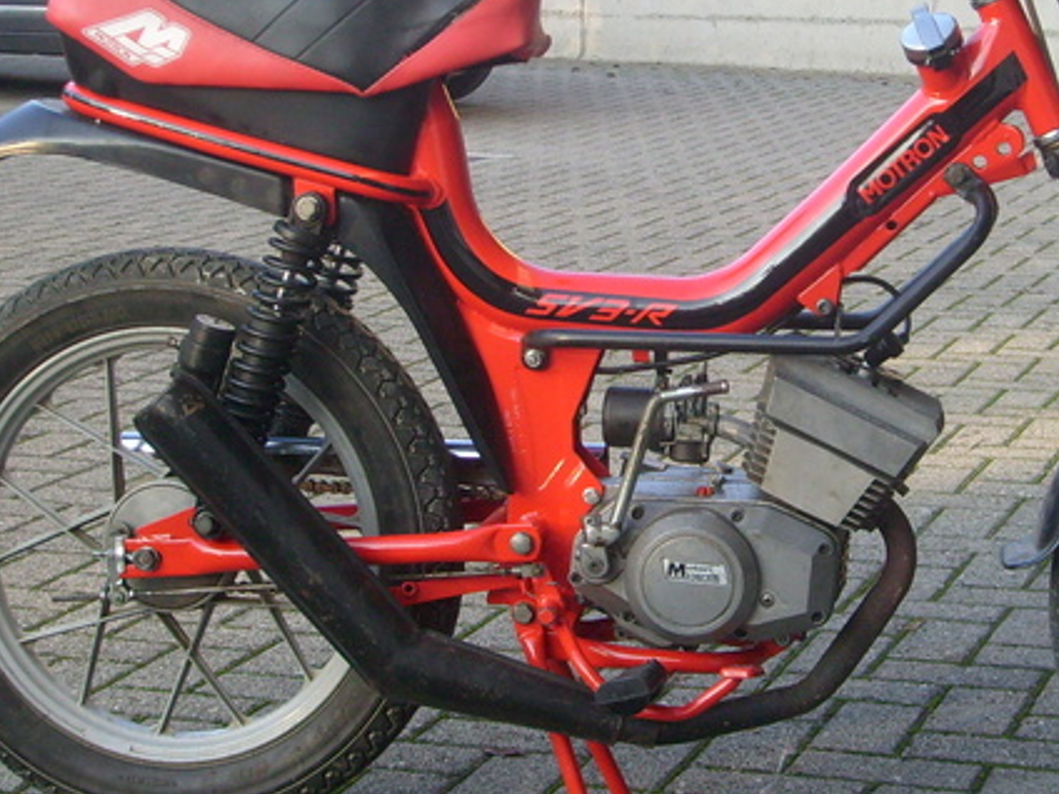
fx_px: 2998
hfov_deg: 19.9
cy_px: 315
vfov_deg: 15.1
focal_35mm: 98
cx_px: 769
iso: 80
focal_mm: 8.7
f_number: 3.3
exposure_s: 1/125
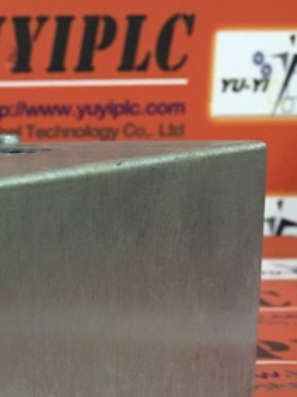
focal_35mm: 82
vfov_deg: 23.5
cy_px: 320
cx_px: -179
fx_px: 939
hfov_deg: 16.1
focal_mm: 4.15
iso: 80
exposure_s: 1/15
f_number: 2.2
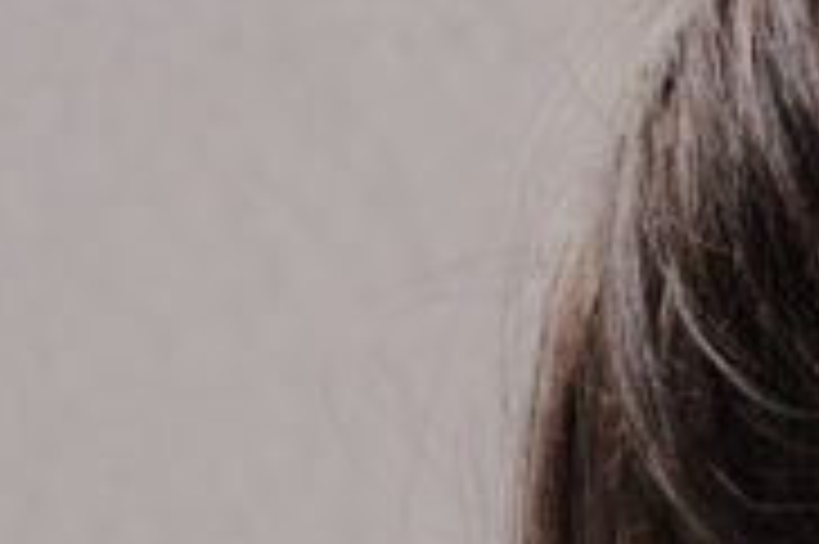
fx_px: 13456
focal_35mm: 592
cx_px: 2259
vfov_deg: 2.3
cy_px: 443
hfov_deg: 3.4
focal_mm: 105
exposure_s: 1/160
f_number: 16
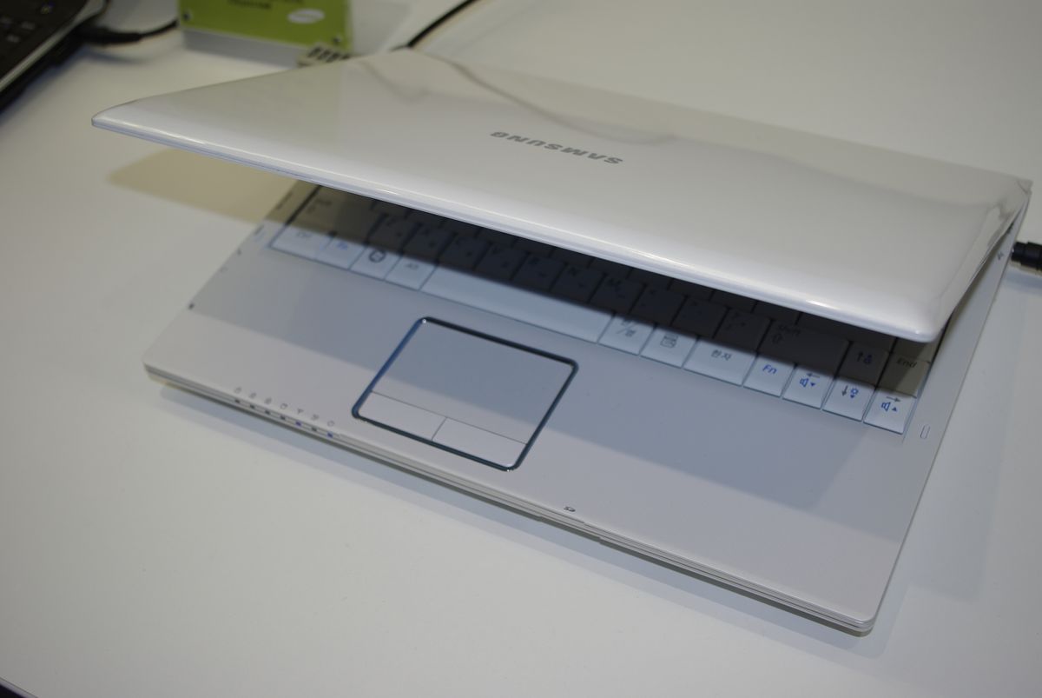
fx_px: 1217
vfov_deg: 32.0
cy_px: 349
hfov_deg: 46.4
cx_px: 521
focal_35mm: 42
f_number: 4
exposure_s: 1/45
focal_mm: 28.13
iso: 100
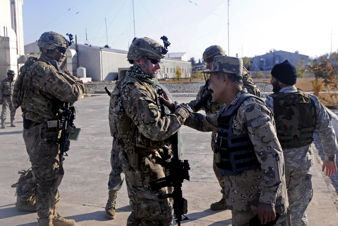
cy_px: 113
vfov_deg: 36.9
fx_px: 338
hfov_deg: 53.1
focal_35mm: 36
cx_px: 169
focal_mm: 24
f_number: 4
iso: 200
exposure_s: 1/1250
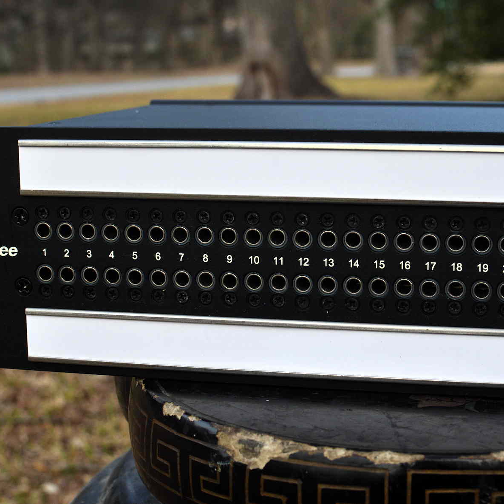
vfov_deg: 25.5
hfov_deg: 25.4
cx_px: 311
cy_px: 251
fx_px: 1114
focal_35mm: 68
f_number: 8
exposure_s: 1/100
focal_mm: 35
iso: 400
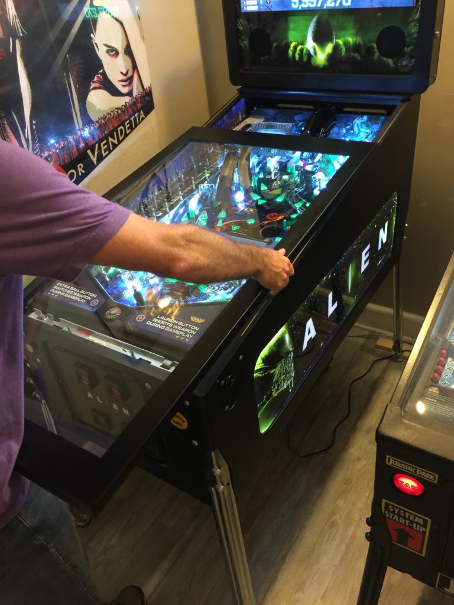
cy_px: 302
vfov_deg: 61.7
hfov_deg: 48.2
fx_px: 507
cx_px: 227
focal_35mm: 29
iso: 64
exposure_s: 1/4
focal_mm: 4.15
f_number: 2.2
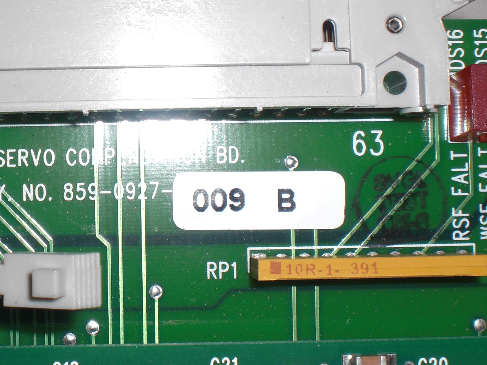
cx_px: 92
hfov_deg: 26.5
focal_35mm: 72
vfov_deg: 20.4
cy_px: 180
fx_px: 1013
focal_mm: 6.3
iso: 64
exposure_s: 1/60
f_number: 5.6
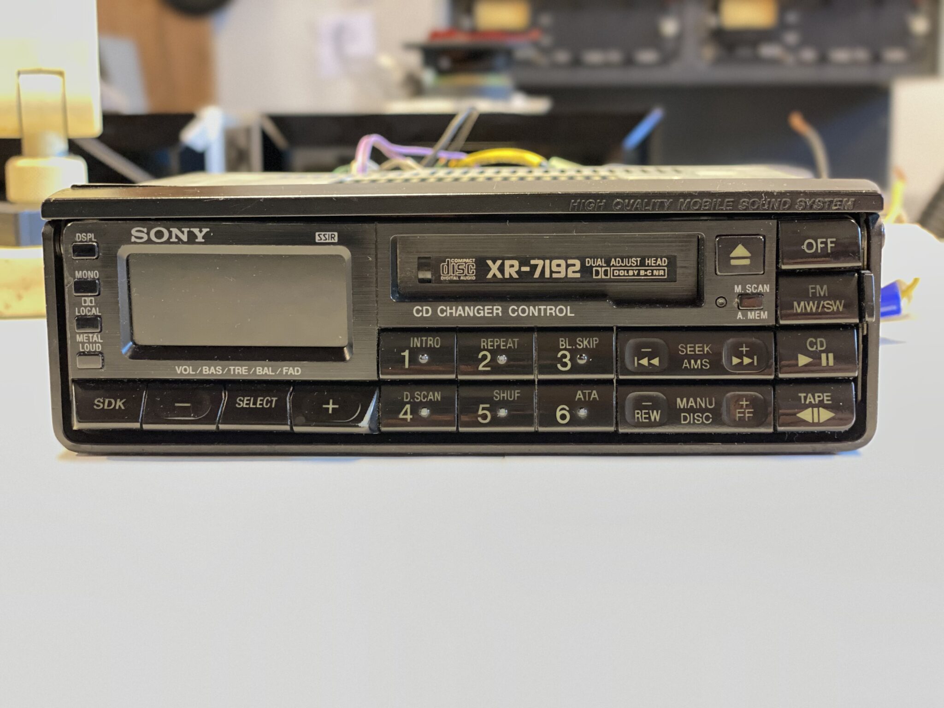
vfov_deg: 28.0
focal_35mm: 52
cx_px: 472
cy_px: 354
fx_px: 1418
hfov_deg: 36.8
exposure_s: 1/20
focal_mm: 6
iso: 320
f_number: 2
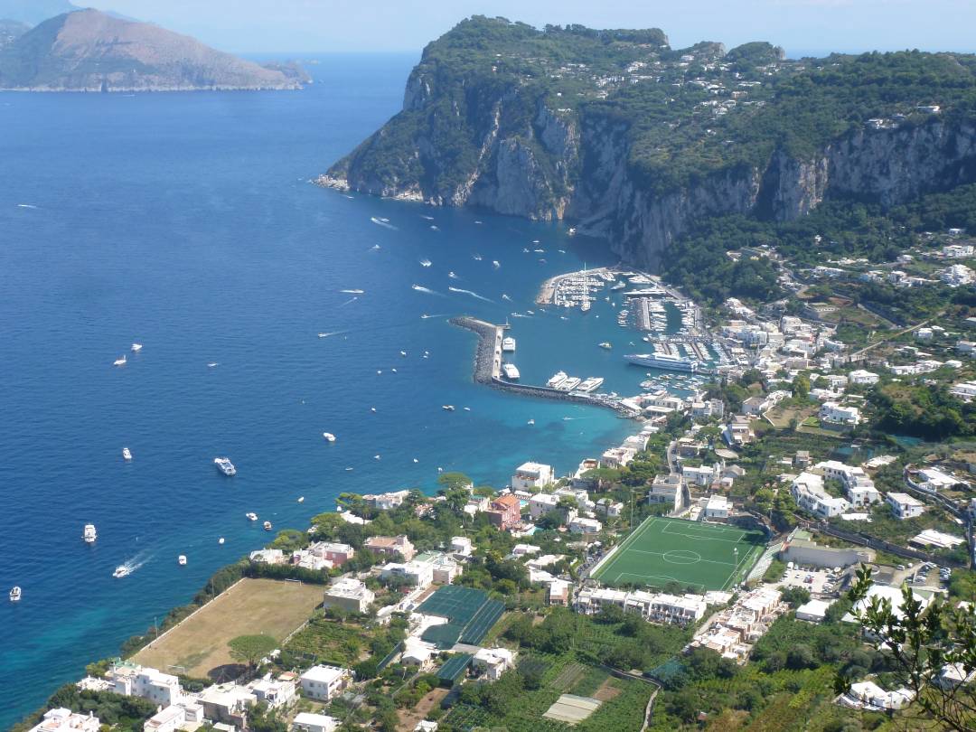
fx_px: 1382
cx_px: 488
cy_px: 366
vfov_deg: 29.7
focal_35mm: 49
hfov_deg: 38.9
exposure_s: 1/640
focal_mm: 8.7
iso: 100
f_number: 4.1
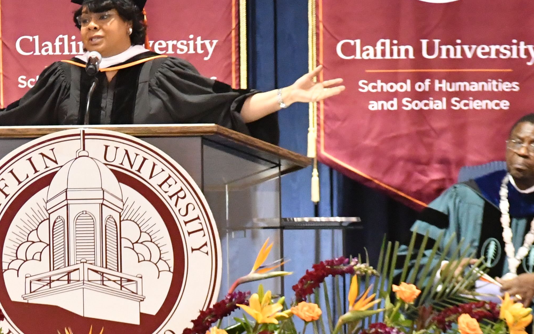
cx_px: 133
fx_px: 12284
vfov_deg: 1.6
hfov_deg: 2.5
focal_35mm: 844
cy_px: 242
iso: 6400
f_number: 3.5
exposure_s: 1/160
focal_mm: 200
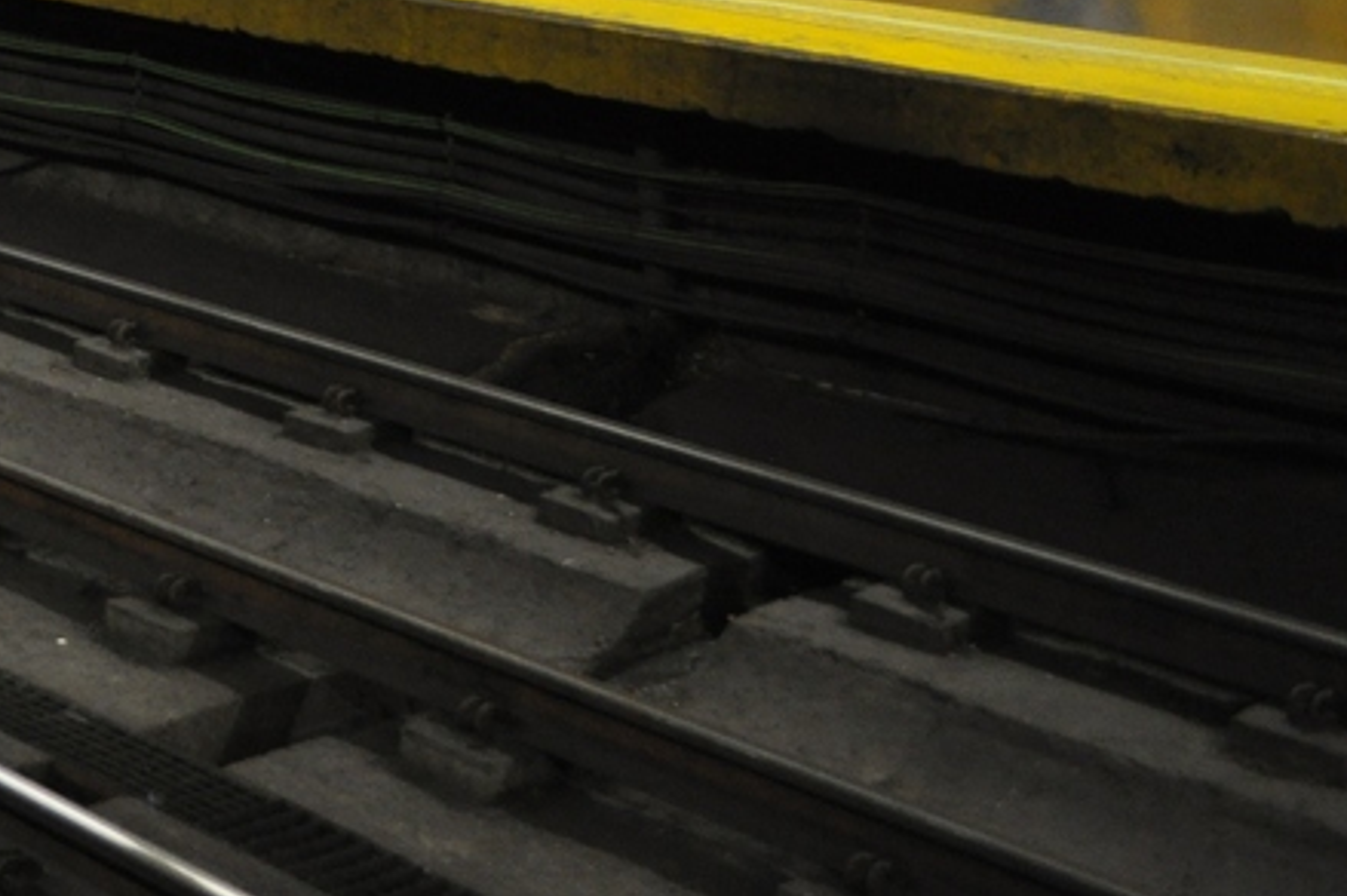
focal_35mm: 82
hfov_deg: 22.4
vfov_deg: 15.9
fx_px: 3066
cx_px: -368
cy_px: -226
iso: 800
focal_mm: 20
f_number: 3.8
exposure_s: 1/60
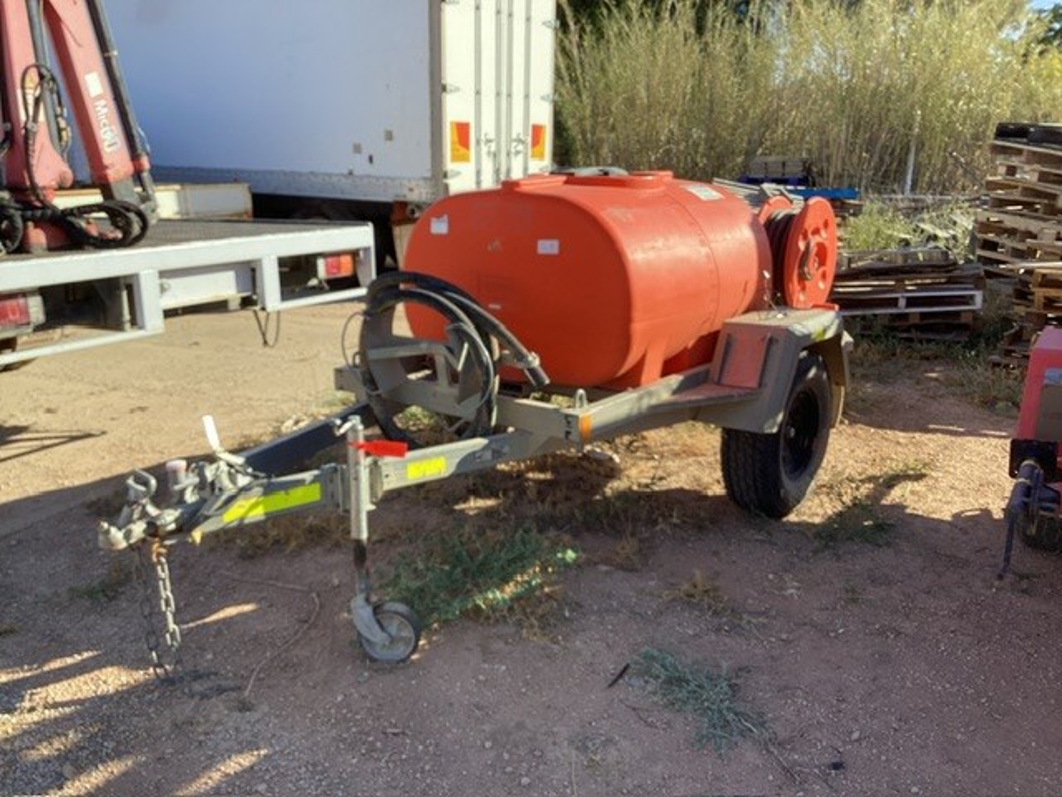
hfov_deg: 58.4
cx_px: 531
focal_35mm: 31
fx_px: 951
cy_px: 398
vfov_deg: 45.4
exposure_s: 1/696
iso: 25
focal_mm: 3.3
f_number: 2.4
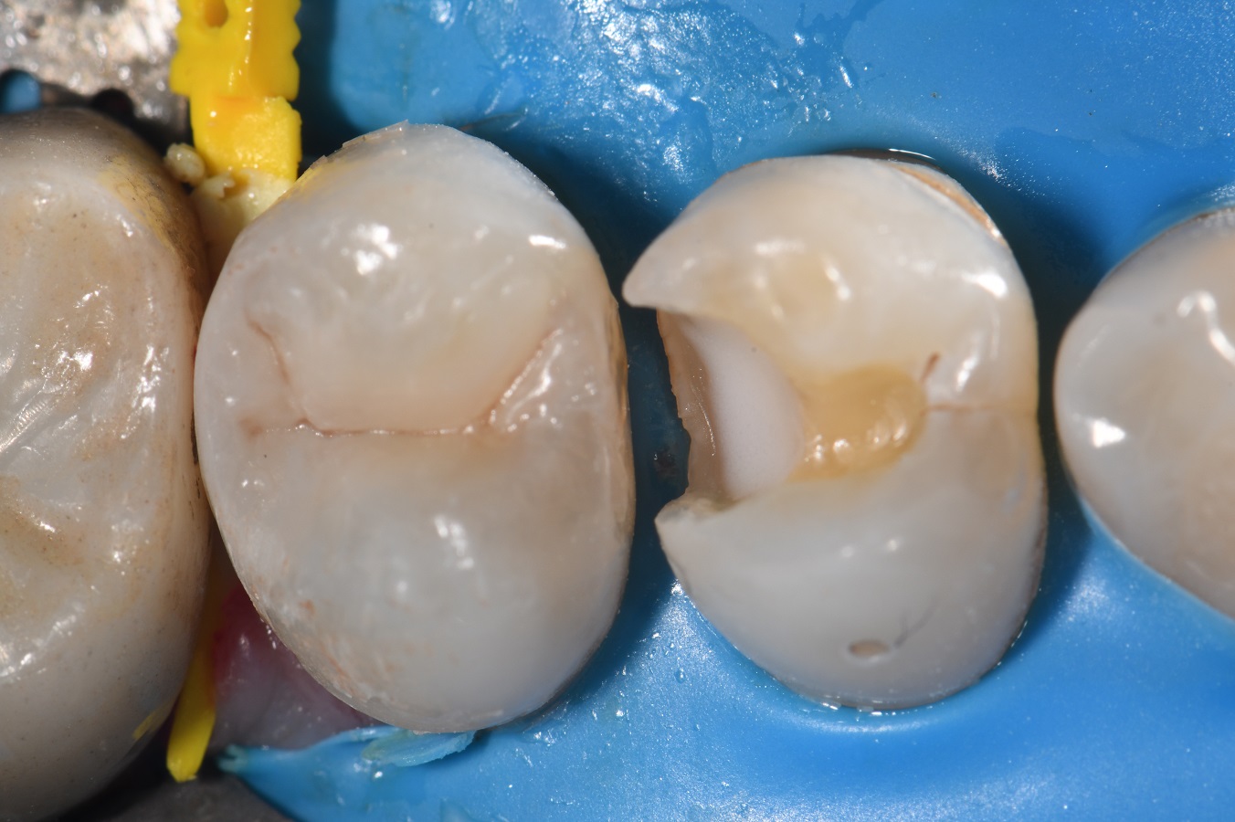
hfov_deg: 13.1
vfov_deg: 8.7
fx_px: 5383
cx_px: 618
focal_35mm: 157
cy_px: 411
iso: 200
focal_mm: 105
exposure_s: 1/160
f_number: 32
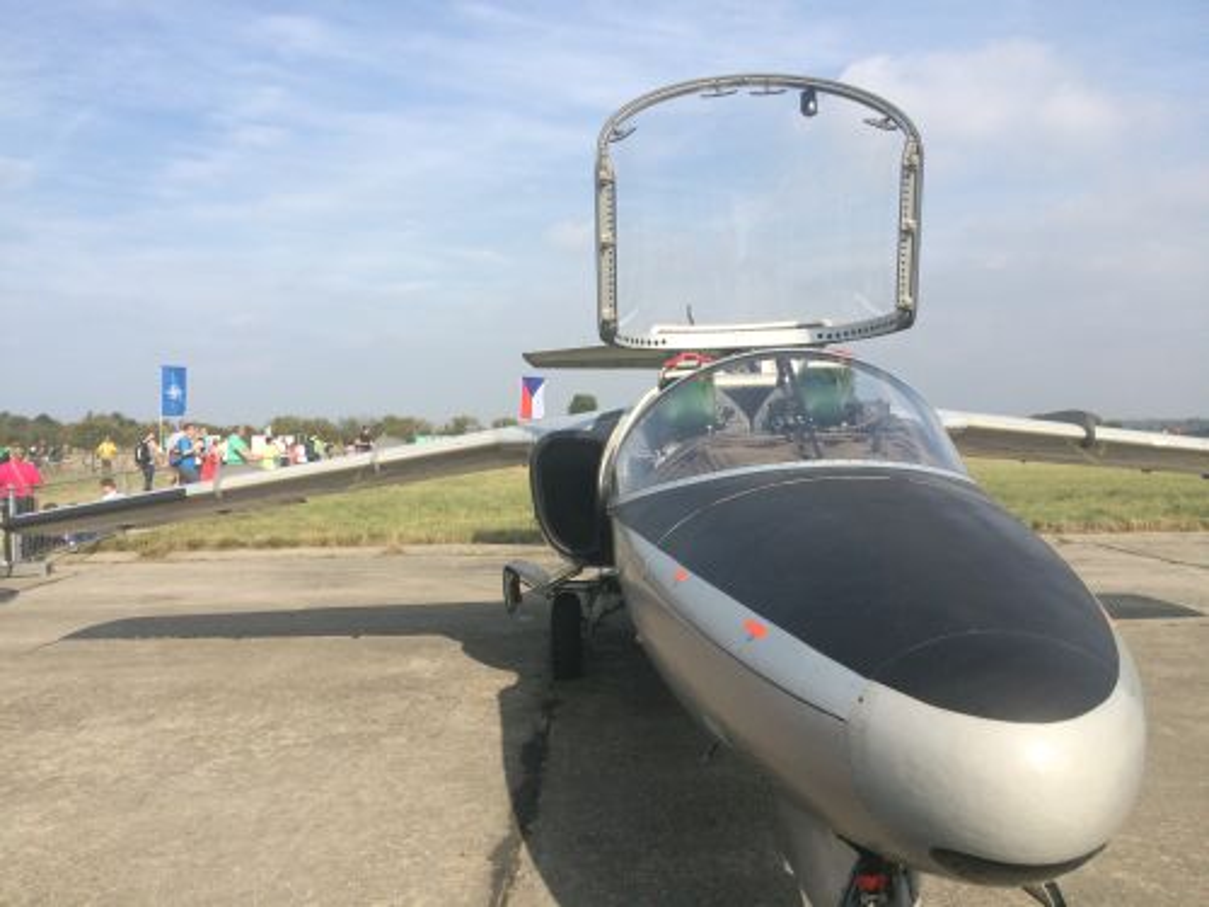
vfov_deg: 48.2
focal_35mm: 29
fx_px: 1013
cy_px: 454
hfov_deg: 61.7
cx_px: 604
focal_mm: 4.15
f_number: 2.2
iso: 32
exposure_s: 1/2160
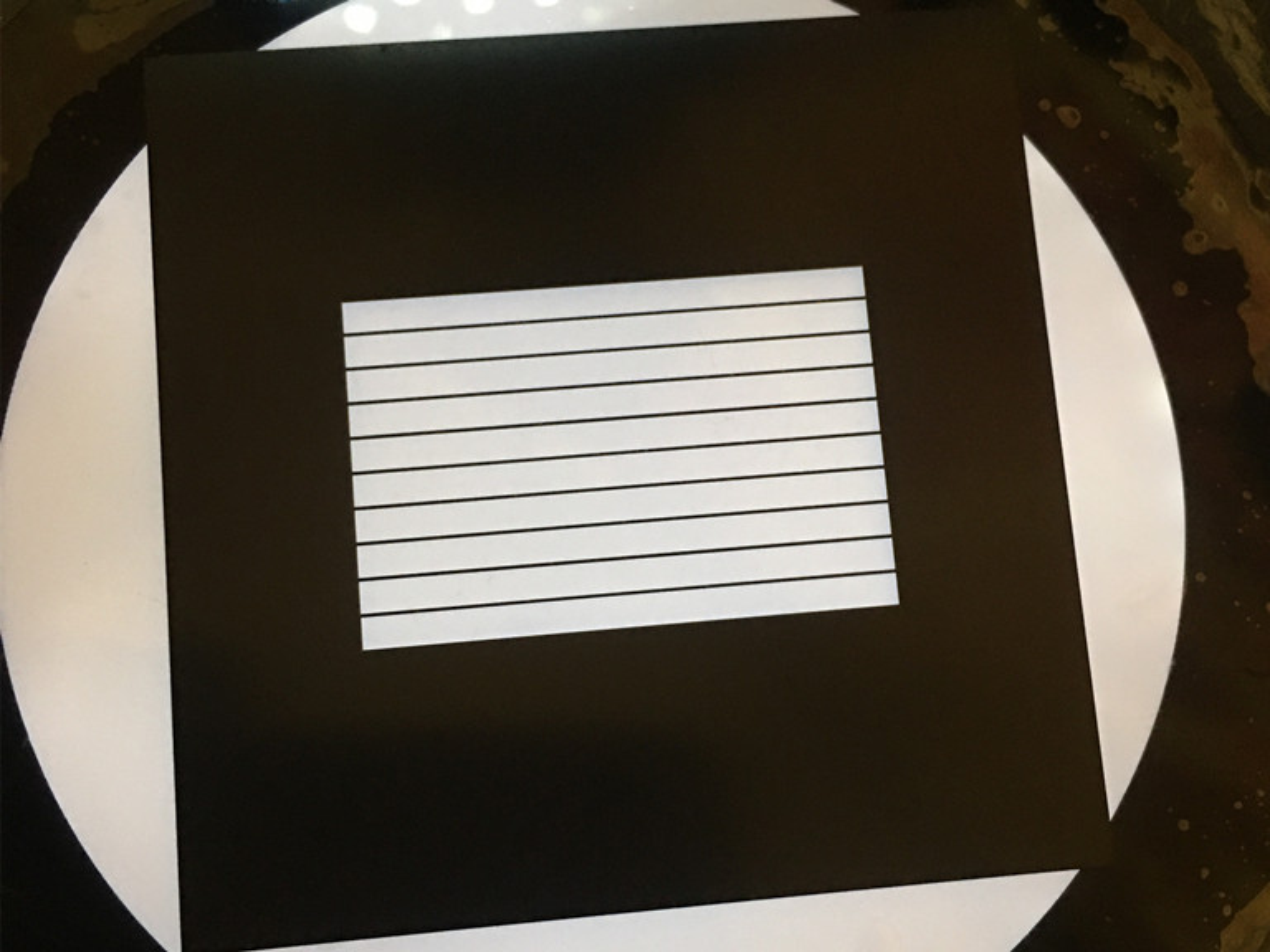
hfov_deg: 61.7
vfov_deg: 48.2
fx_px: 1064
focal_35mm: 29
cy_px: 476
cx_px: 635
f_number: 2.2
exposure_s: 1/8
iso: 100
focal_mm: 4.15
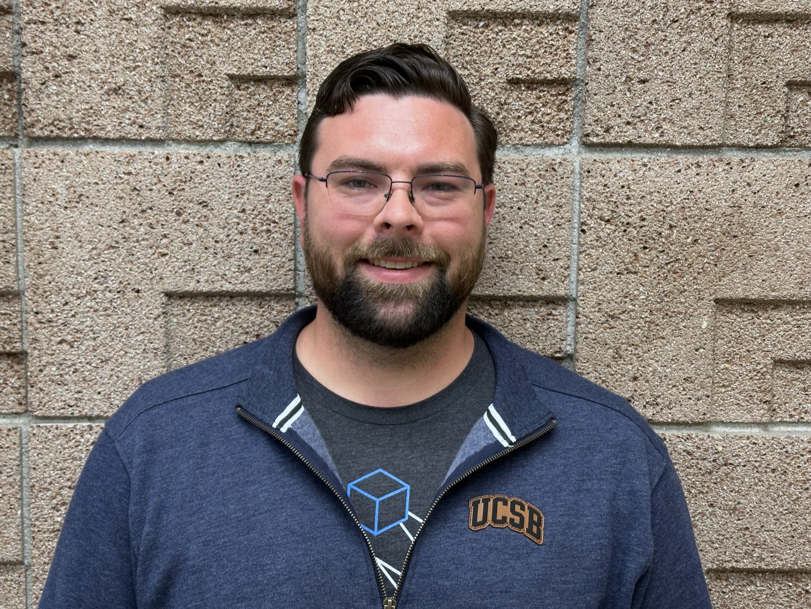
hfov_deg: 39.6
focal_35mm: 48
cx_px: 406
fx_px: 1125
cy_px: 304
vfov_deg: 30.3
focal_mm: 6.86
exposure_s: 1/60
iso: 160
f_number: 1.78
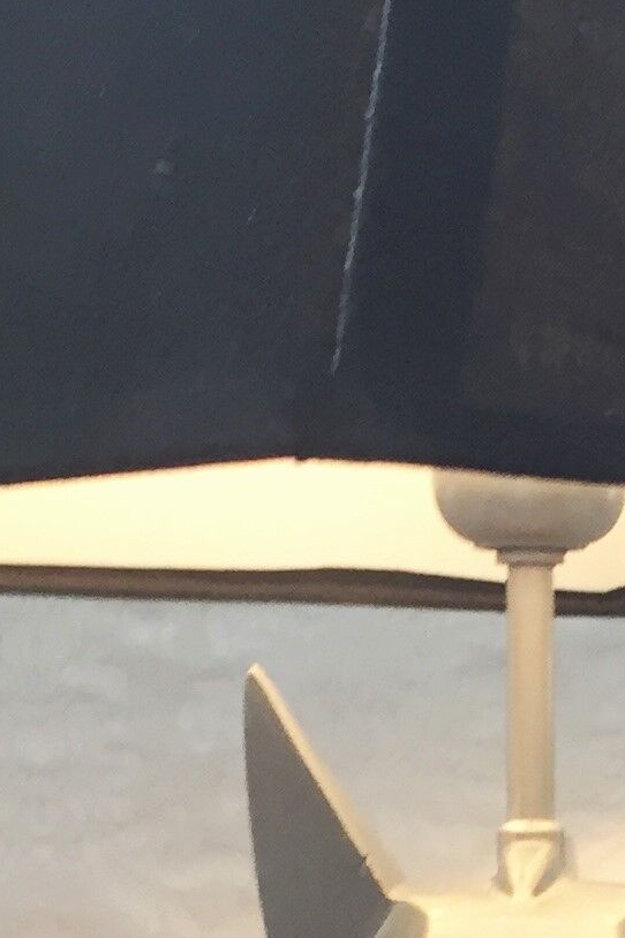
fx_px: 3153
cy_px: 1136
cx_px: 515
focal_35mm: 121
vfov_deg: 16.2
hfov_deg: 11.3
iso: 80
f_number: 2.2
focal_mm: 4.15
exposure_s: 1/33
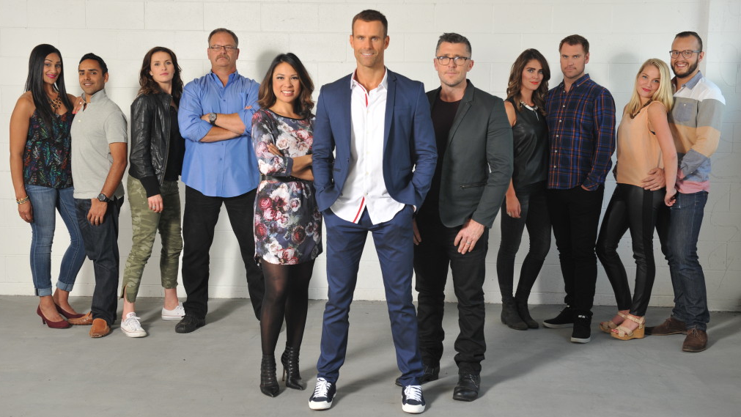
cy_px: 214
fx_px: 1042
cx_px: 366
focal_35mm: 53
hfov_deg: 39.2
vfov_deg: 22.6
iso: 500
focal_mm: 50
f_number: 5.6
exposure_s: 1/80
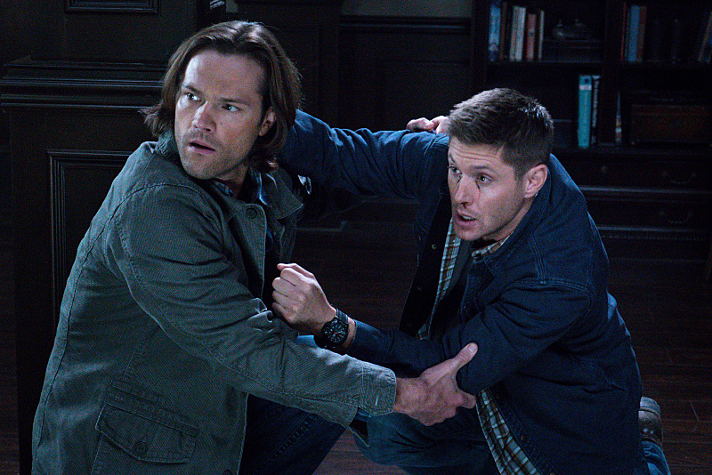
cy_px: 238
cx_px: 356
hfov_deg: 28.8
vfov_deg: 19.5
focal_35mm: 70
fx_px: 1385
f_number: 5.6
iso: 20000
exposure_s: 1/125
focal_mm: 70
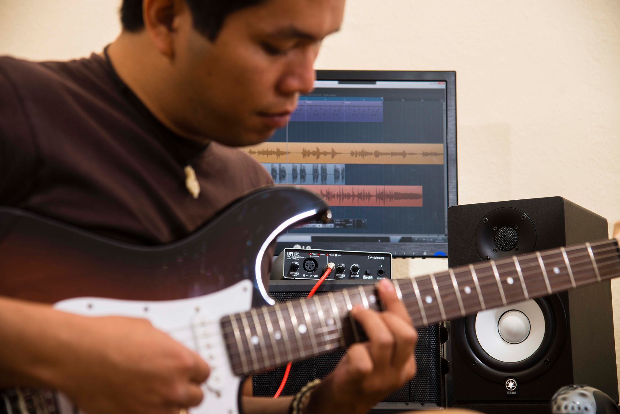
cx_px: 310
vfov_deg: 15.9
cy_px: 207
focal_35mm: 86
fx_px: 1482
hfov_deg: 23.6
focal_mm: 86
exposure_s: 1/20
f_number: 5.6
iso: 125
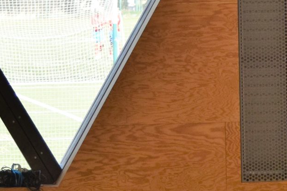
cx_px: 511
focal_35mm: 435
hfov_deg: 4.7
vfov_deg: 3.2
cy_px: 260
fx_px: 3468
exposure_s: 1/1000
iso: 720
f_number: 4.5
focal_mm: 70
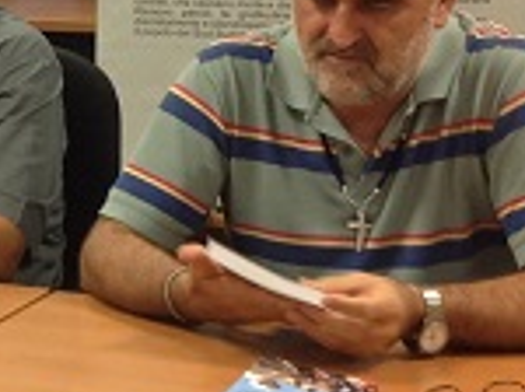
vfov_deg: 9.7
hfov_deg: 12.3
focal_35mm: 152
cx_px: -294
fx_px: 2302
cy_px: 37
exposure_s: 1/17
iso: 100
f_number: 2.4
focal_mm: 4.28
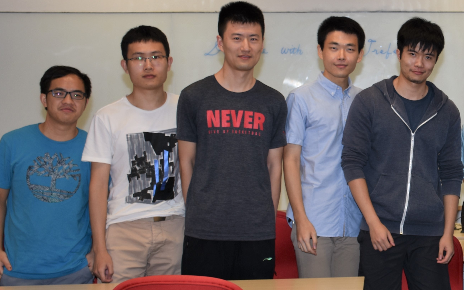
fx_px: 1037
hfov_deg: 23.7
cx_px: 509
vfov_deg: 15.9
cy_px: 167
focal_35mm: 82
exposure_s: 1/60
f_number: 4
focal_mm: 24
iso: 100
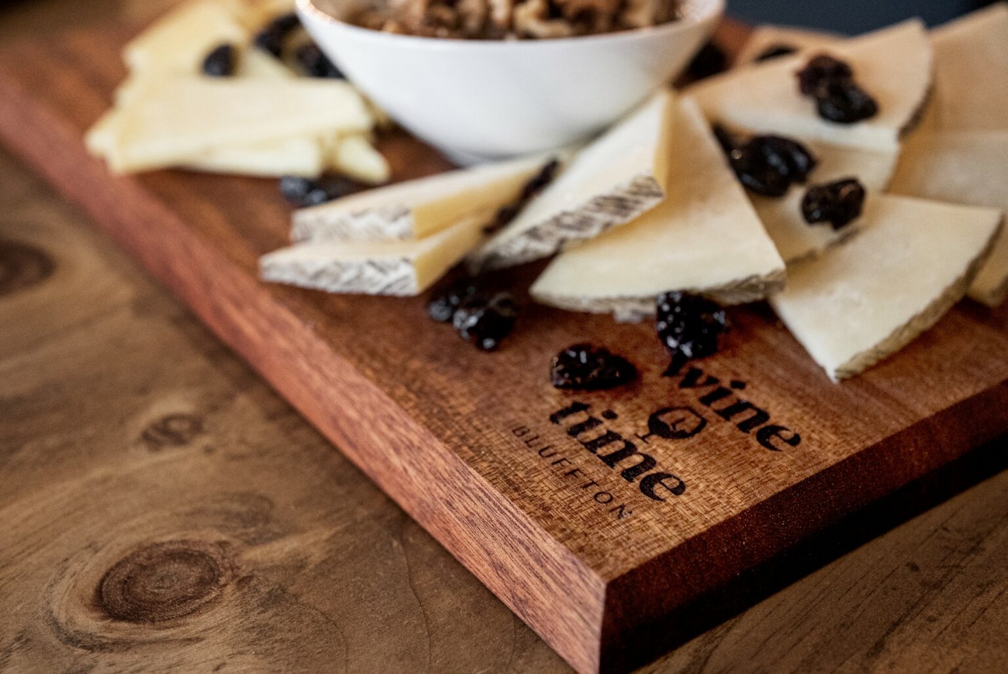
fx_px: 1401
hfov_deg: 39.6
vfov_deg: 27.0
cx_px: 504
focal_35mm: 50
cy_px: 337
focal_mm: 50
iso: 2000
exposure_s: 1/60
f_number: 4.5
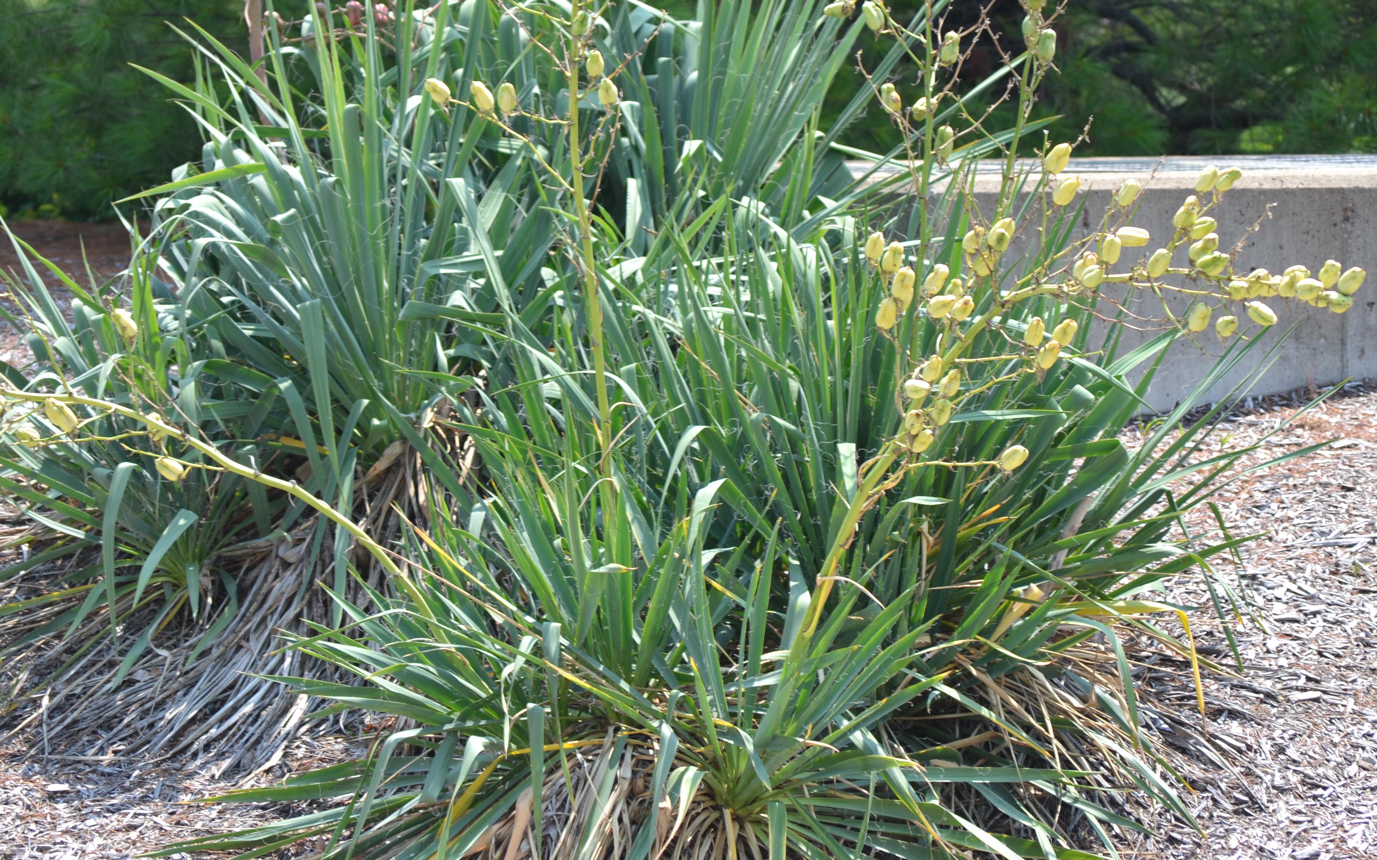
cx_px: 689
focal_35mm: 201
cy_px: 299
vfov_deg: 6.5
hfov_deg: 10.4
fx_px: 7542
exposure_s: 1/160
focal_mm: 100
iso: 100
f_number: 6.3
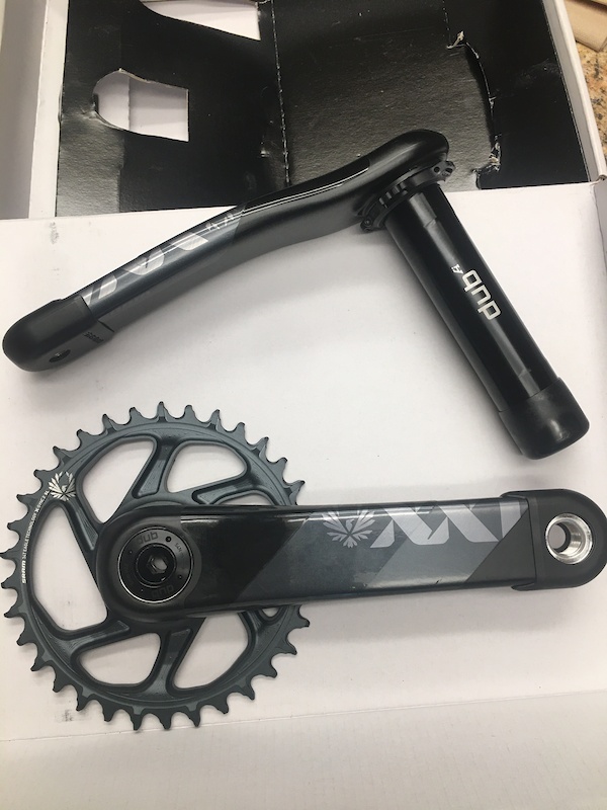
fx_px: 678
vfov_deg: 61.7
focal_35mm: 29
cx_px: 304
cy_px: 405
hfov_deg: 48.2
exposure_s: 1/30
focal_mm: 4.15
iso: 32
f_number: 2.2
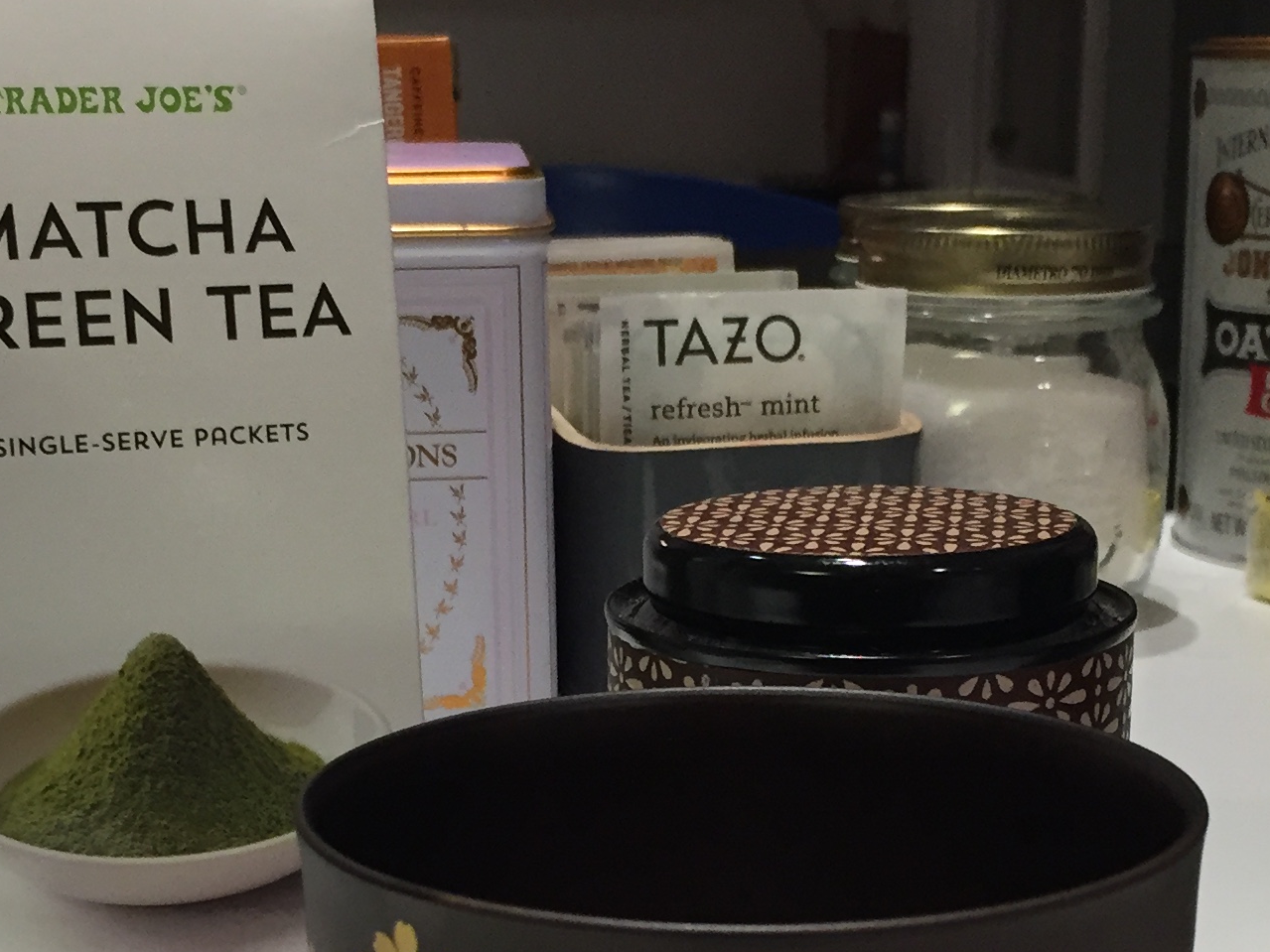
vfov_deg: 19.6
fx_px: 2715
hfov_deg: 26.3
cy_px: 826
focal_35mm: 74
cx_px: 608
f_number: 2.2
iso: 50
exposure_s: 1/30
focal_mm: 4.15
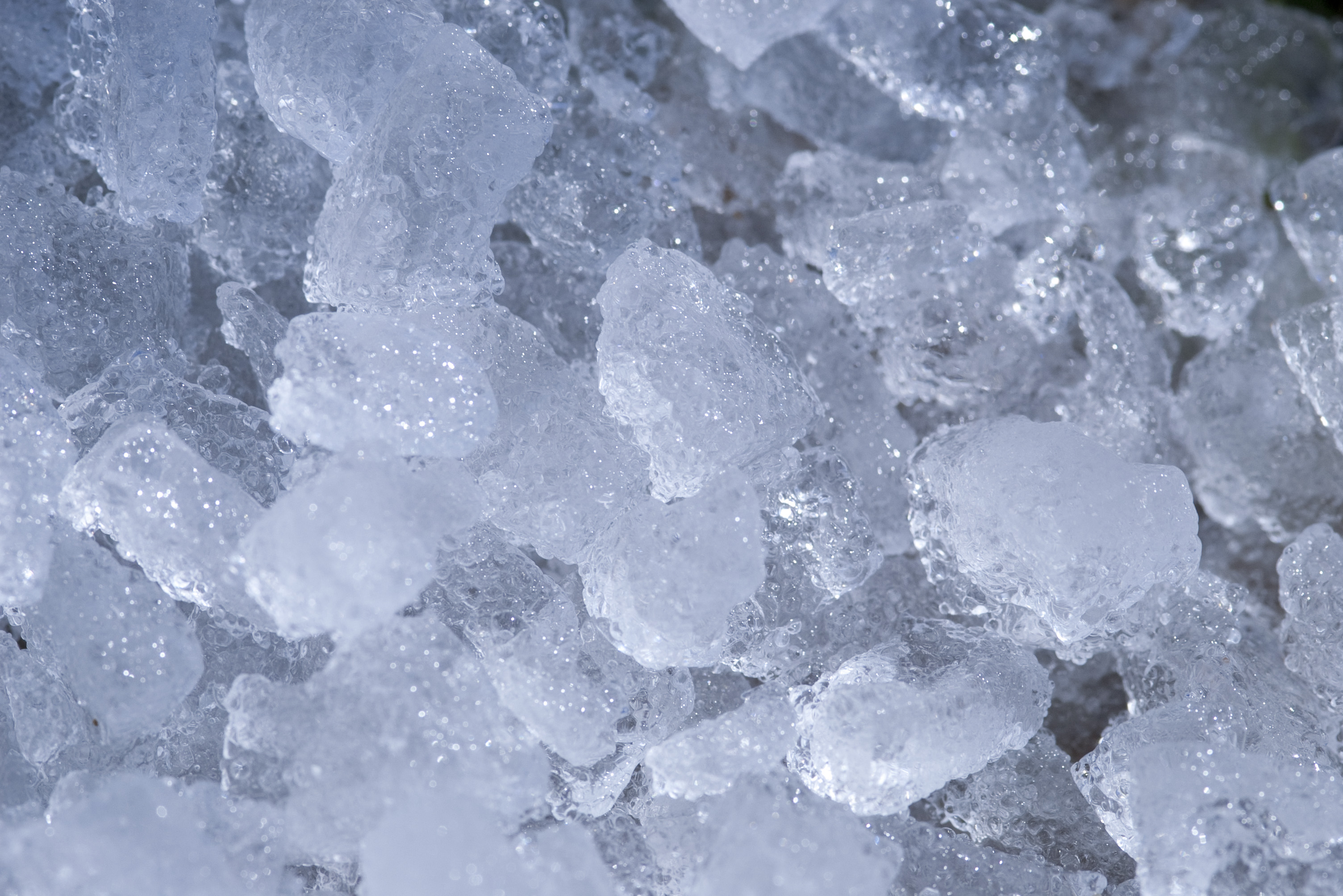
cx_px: 672
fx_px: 5878
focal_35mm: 158
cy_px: 448
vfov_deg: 8.7
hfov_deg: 13.0
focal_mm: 105
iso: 200
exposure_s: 1/500
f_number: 8
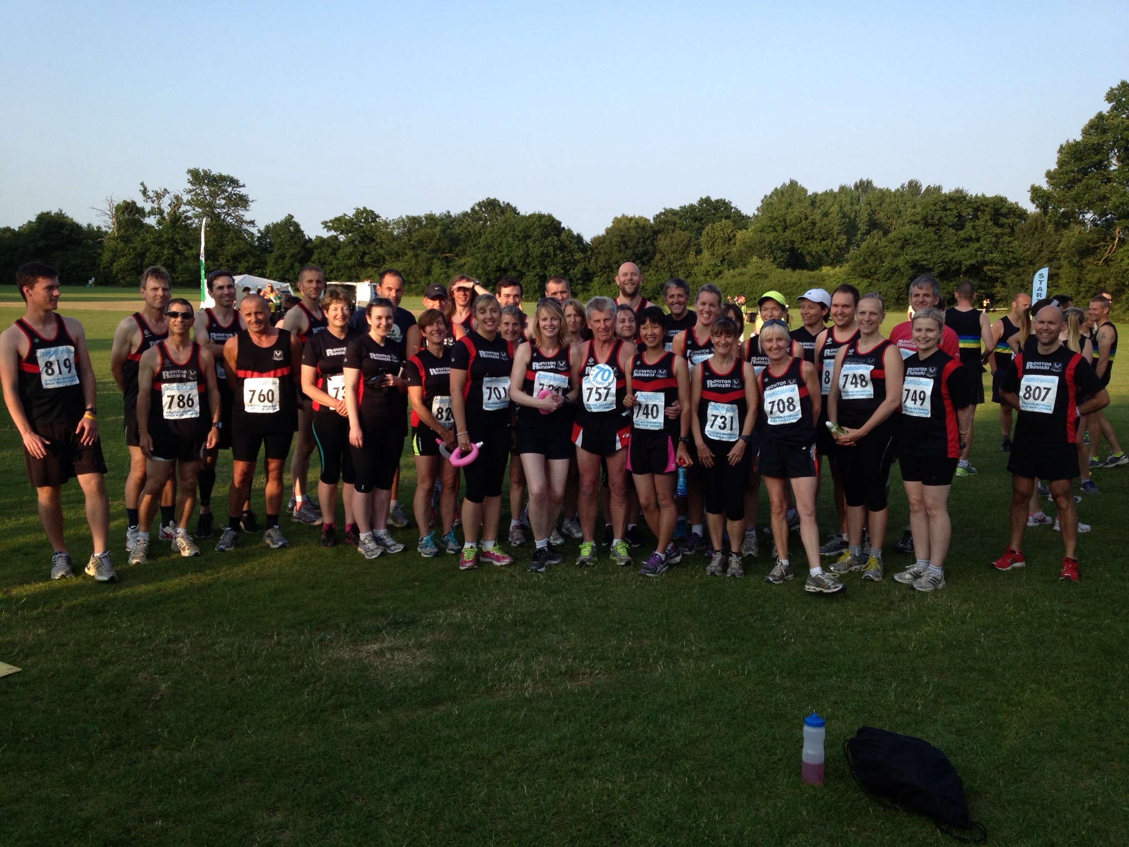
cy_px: 424
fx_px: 1142
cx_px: 564
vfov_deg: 40.7
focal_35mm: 35
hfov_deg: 52.6
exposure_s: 1/552
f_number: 2.4
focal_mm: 4.28
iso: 50
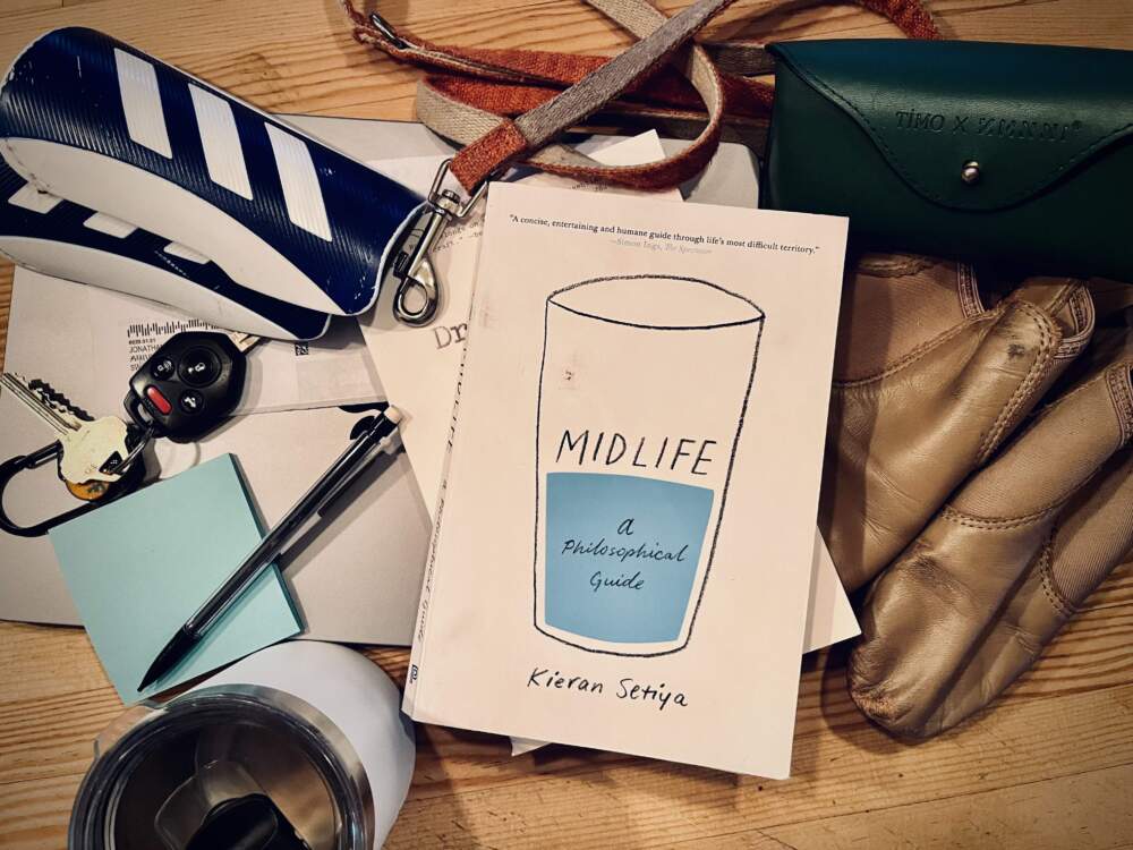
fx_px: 851
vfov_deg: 53.1
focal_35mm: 26
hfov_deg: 67.3
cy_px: 425
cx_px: 566
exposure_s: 1/60
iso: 320
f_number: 1.6
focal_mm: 5.1
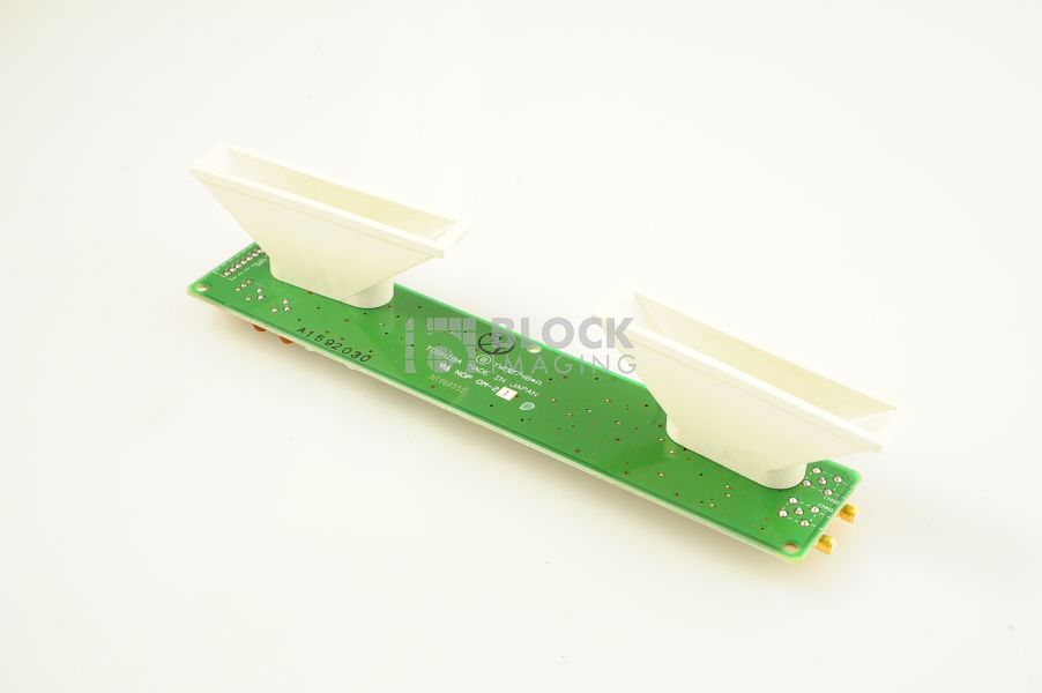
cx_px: 521
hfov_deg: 32.4
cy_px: 346
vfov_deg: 21.9
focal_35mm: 62
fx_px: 1793
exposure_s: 1/125
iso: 800
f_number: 11
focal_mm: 62
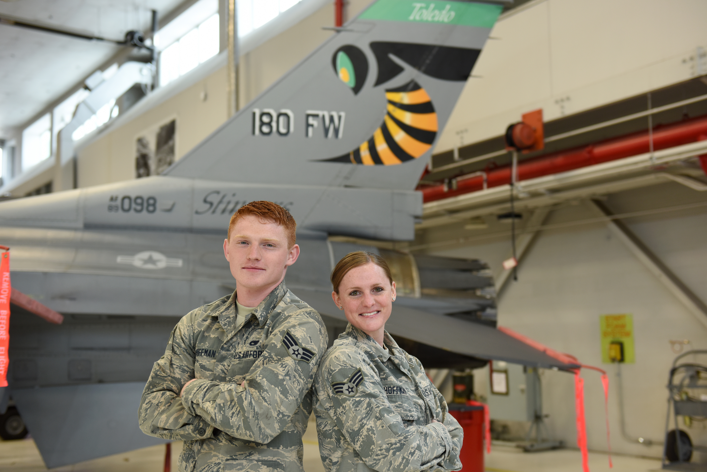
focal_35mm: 45
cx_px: 354
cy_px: 236
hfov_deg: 43.6
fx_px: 884
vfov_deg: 29.9
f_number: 3.2
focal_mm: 45
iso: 500
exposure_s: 1/160
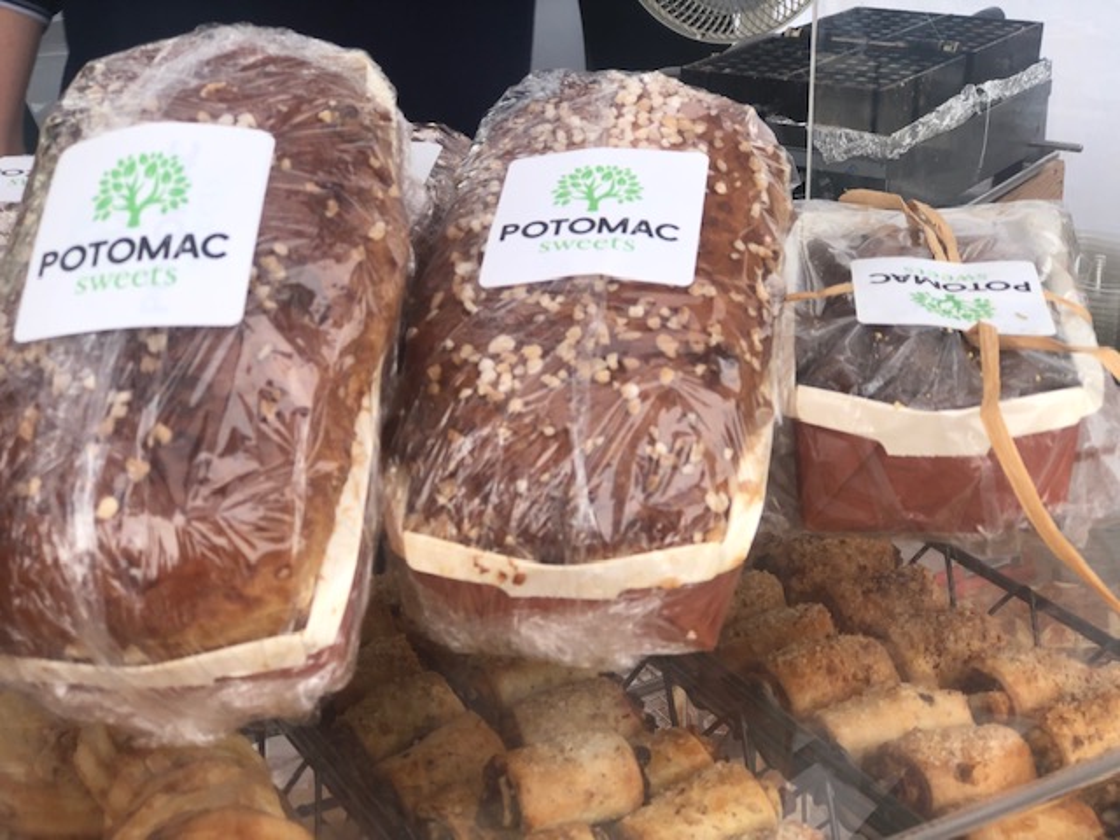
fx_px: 1844
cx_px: 560
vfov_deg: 25.7
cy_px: 420
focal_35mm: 57
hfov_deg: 33.8
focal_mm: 6.6
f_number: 2.8
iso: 20
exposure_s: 1/257
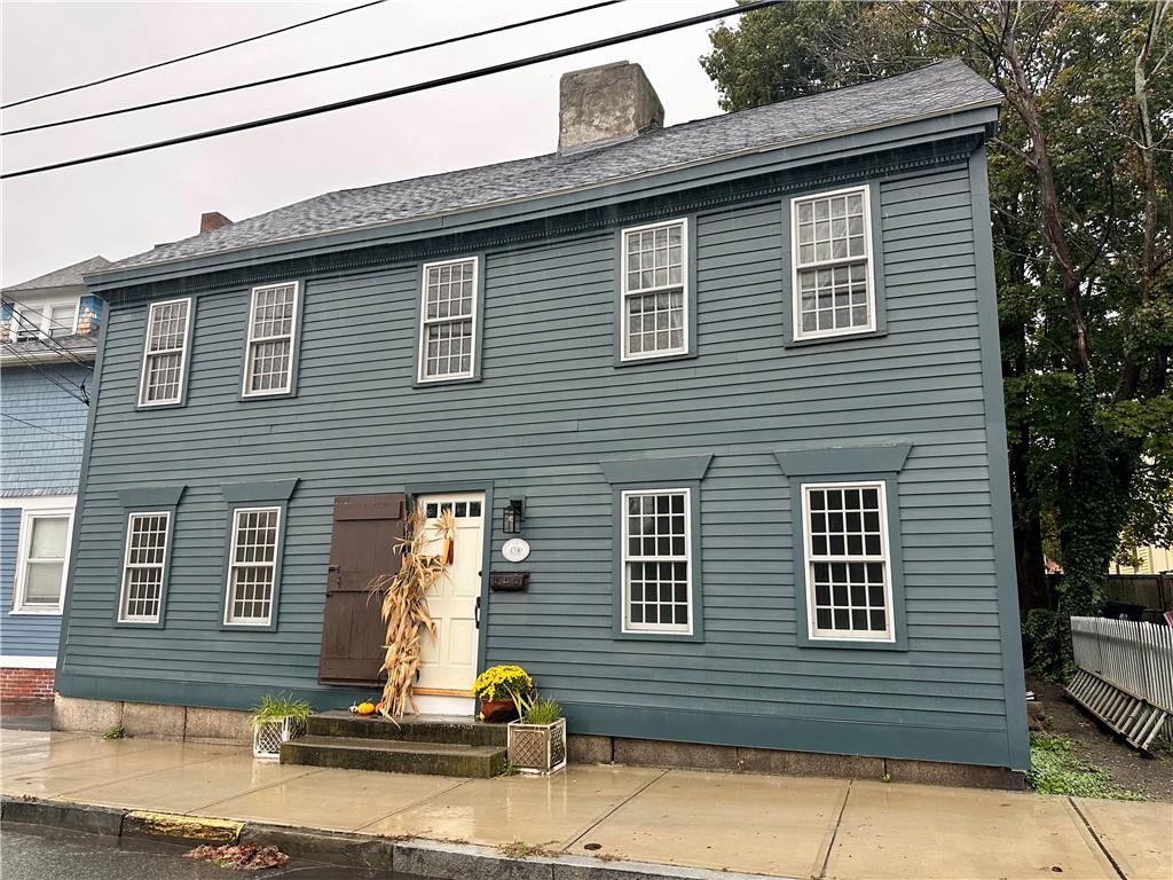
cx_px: 586
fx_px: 813
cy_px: 440
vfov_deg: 56.8
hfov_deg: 71.6
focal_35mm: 24
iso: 125
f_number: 1.78
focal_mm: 6.86
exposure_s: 1/121
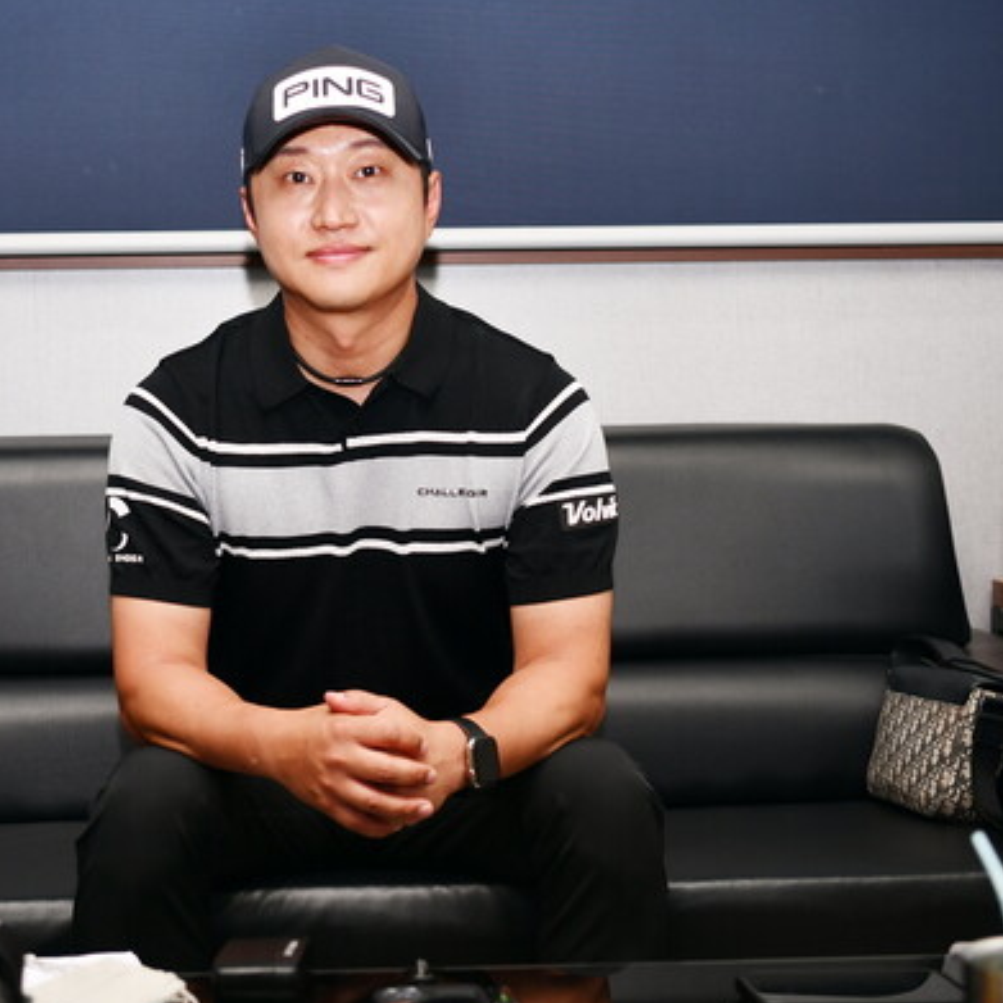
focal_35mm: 47
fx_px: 1541
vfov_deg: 36.1
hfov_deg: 35.9
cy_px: 505
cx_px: 377
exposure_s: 1/60
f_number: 2.8
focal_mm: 36
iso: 100
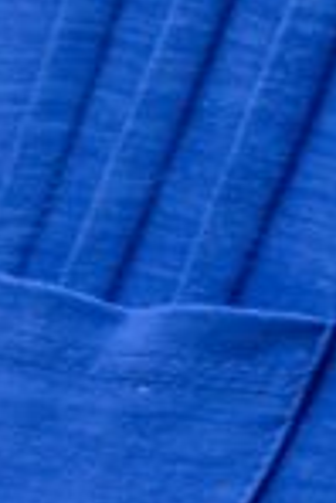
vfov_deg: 4.1
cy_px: -935
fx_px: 6830
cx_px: 1127
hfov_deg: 2.8
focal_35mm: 489
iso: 100
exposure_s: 1/30
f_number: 5.3
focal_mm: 42
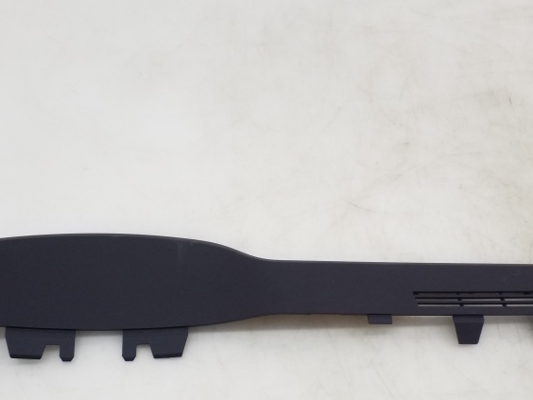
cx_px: 260
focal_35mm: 49
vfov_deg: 29.3
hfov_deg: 38.9
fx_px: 754
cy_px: 292
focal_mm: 3.6
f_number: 1.9
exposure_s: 1/50
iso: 80
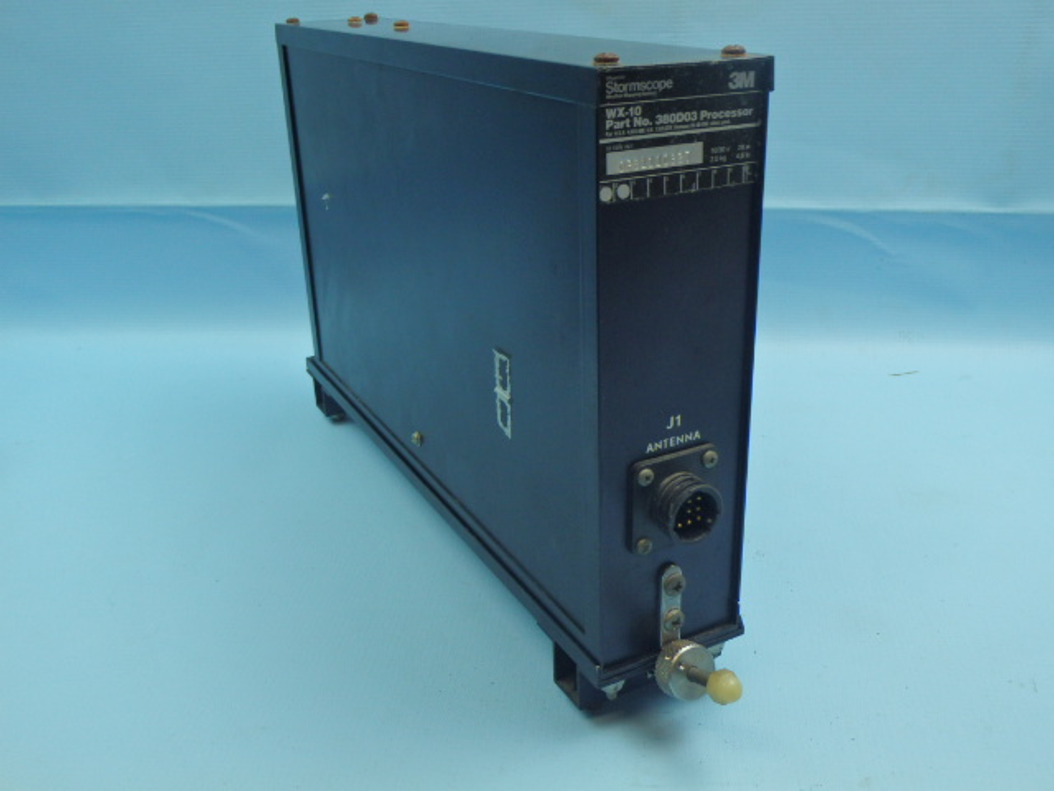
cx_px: 527
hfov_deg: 54.0
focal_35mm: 34
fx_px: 1035
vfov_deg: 41.8
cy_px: 396
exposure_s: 1/50
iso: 200
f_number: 4.4
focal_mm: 6.1
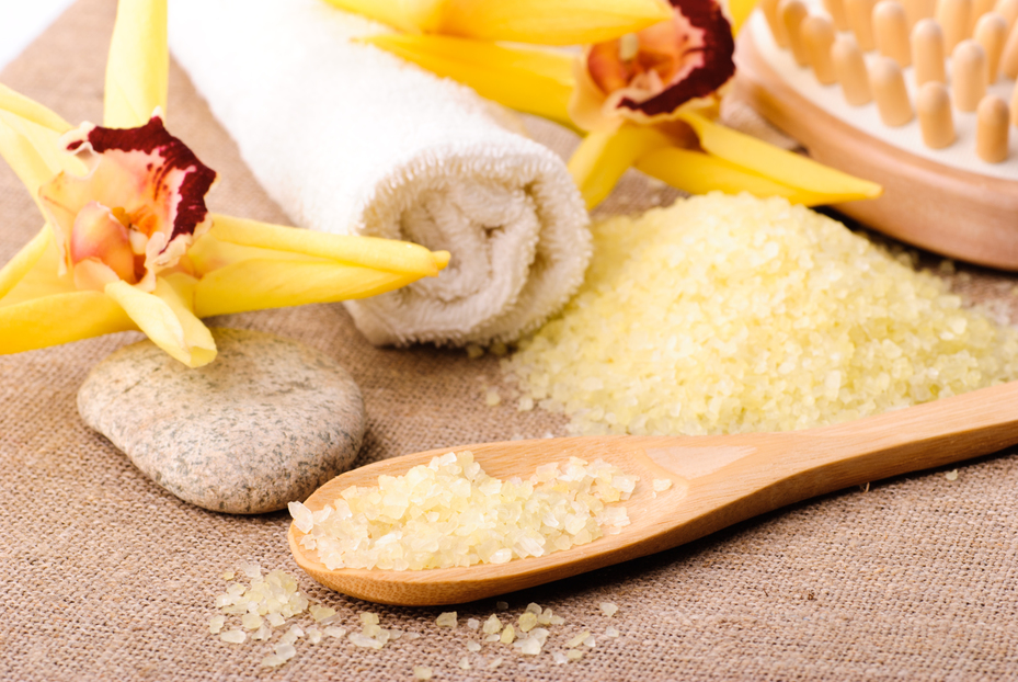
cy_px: 341
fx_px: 3822
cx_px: 509
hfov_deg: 15.2
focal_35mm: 135
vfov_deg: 10.2
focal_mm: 90
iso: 100
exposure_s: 1/125
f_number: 16
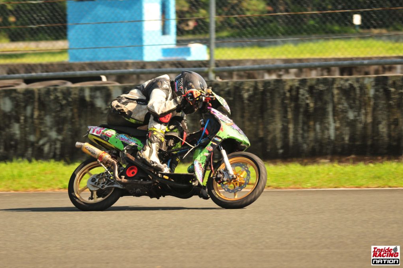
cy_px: 134
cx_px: 201
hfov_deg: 8.3
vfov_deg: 5.5
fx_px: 2792
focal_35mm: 250
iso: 400
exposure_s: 1/1000
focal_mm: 165
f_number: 5.6
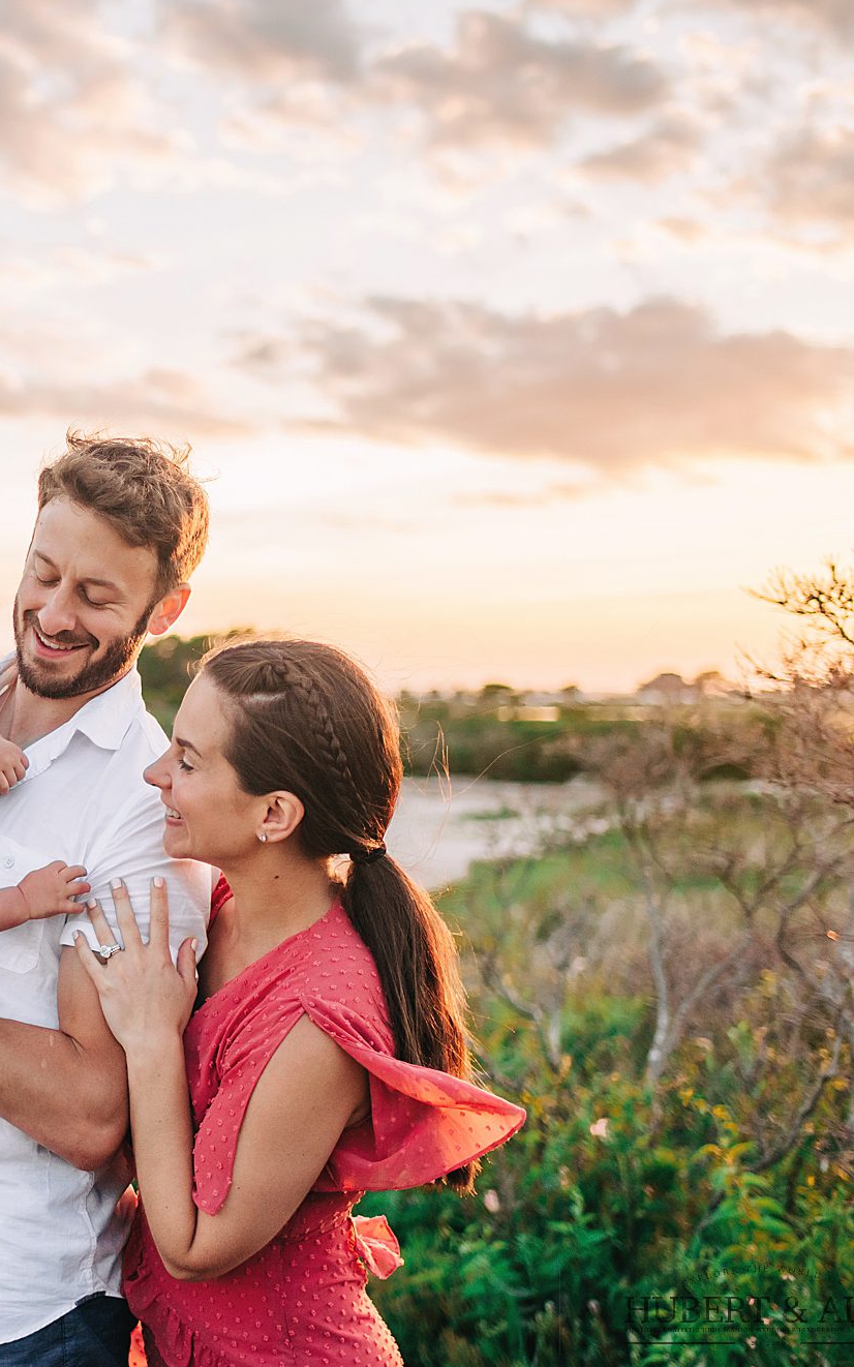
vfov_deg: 37.5
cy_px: 683
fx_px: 2011
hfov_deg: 22.7
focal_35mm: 54
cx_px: -61
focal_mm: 35
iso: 400
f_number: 1.8
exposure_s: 1/1600
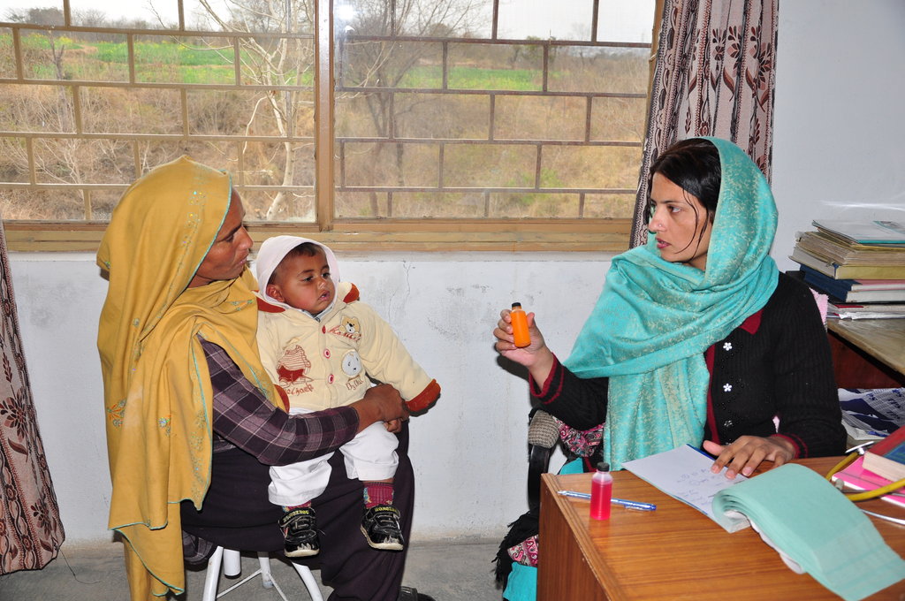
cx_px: 452
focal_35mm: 36
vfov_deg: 36.8
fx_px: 904
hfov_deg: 53.2
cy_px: 300
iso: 200
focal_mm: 24
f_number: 3.8
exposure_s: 1/200
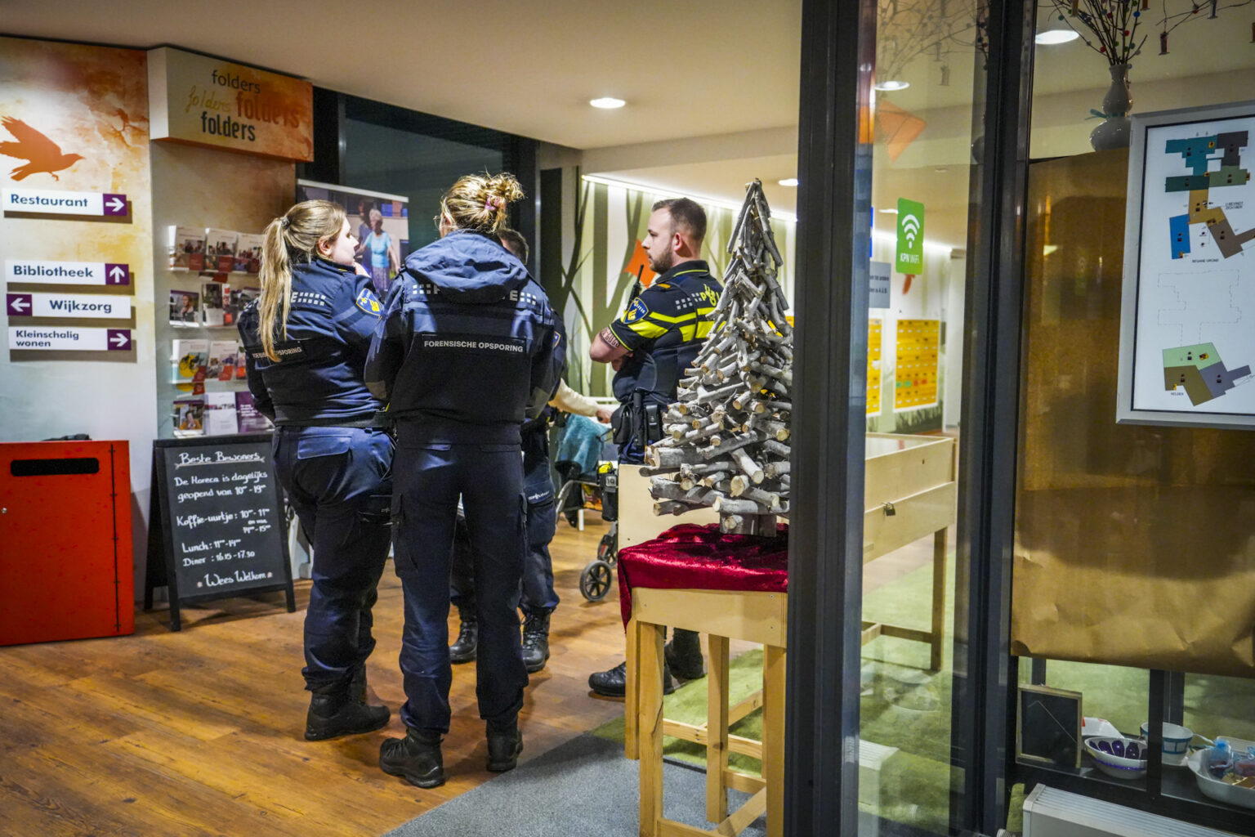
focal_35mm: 30
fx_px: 1046
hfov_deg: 61.9
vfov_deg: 43.6
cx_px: 628
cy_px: 418
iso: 10000
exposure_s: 1/400
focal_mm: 30
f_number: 2.8
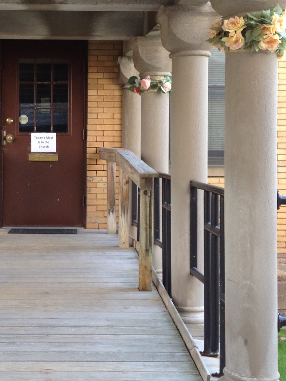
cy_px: 151
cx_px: 50
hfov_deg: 19.7
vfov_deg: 26.3
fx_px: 815
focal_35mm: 74
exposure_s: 1/60
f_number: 2.4
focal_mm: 4.28
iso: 50
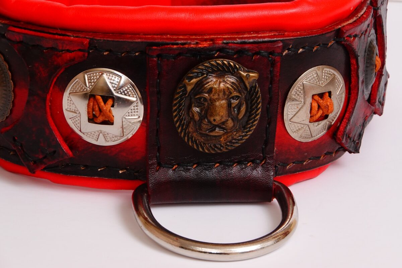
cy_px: 134
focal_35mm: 197
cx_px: 201
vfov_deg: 7.0
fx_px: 2200
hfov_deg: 10.4
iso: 400
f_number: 11
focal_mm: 71.03
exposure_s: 1/200
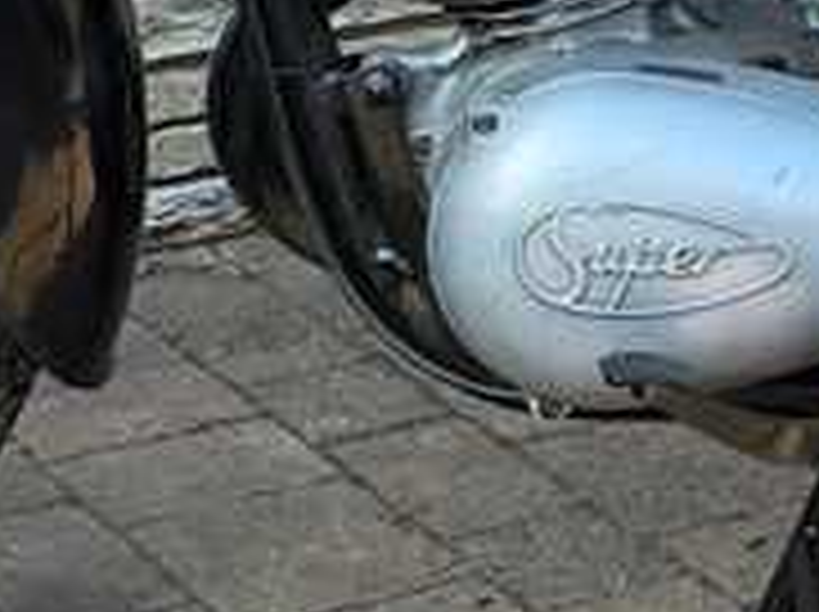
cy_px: -18
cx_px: 684
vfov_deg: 9.5
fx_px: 3639
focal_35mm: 154
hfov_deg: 12.8
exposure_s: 1/120
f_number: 1.8
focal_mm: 3.99
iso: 25
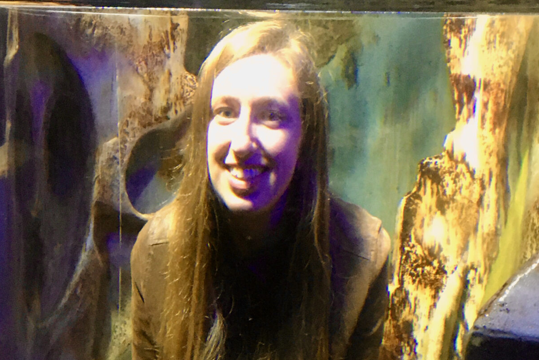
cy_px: 258
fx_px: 958
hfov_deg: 31.4
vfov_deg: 21.1
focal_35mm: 64
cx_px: 298
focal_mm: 4.15
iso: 200
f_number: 2.2
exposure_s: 1/15
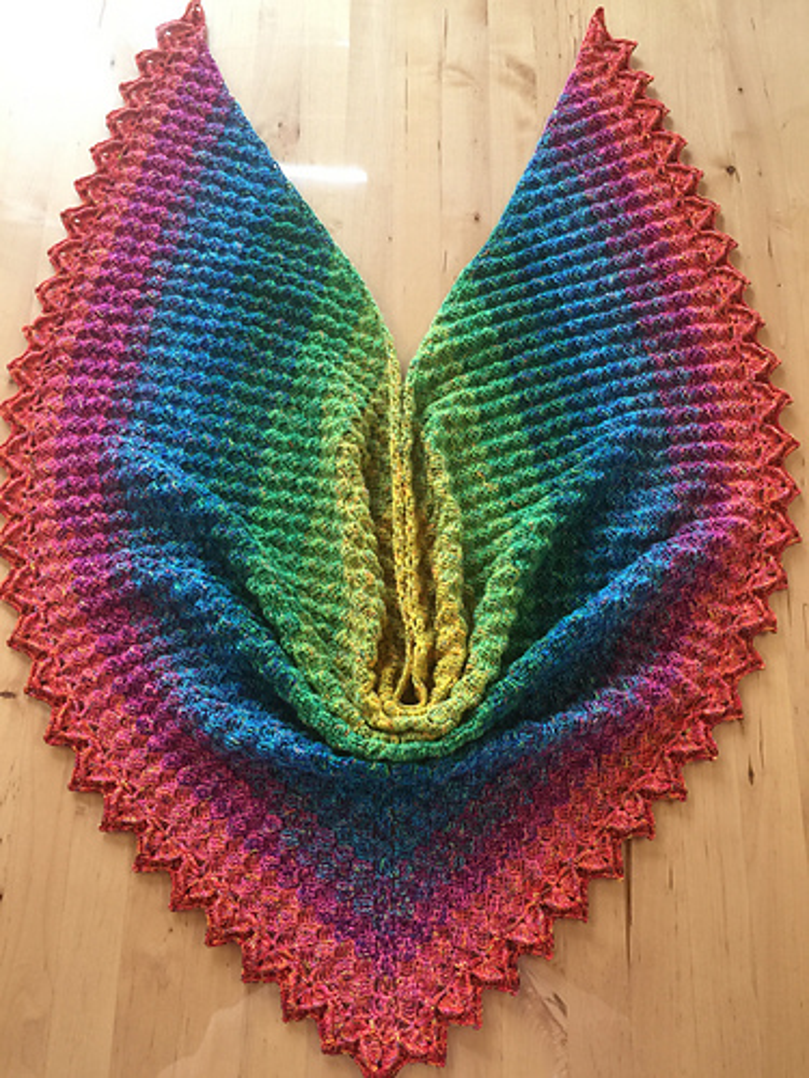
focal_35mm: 29
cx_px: 404
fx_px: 904
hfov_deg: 48.2
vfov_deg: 61.7
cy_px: 539
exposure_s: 1/33
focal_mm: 4.15
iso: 40
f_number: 2.2
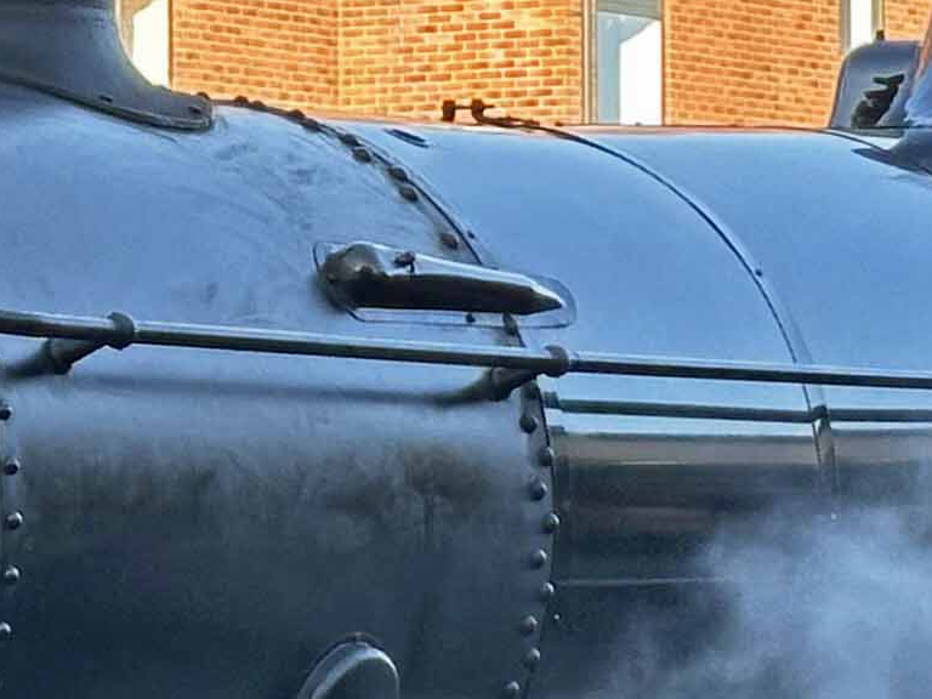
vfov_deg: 5.9
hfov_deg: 7.9
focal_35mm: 252
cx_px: 637
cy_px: 796
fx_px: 6785
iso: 64
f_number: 1.78
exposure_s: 1/318
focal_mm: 6.86
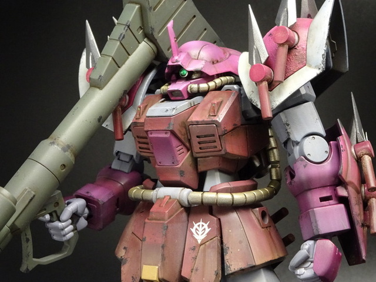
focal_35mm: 78
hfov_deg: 25.0
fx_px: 847
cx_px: 188
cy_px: 141
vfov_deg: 18.9
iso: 800
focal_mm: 13.26
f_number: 7.1
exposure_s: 1/80
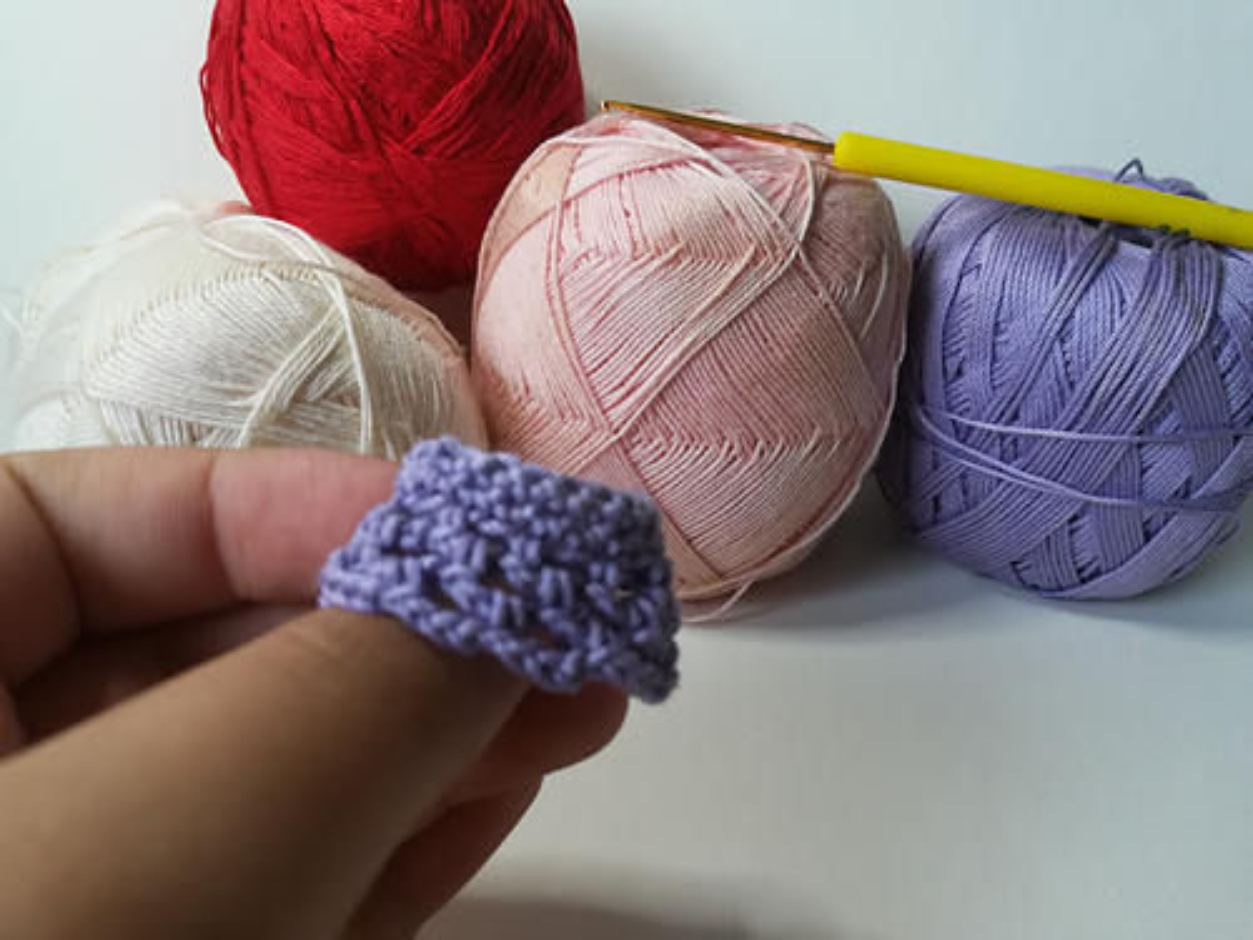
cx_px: 626
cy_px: 470
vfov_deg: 53.1
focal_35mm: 26
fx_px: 941
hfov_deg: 67.3
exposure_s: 1/50
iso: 100
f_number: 2.2
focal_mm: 3.83
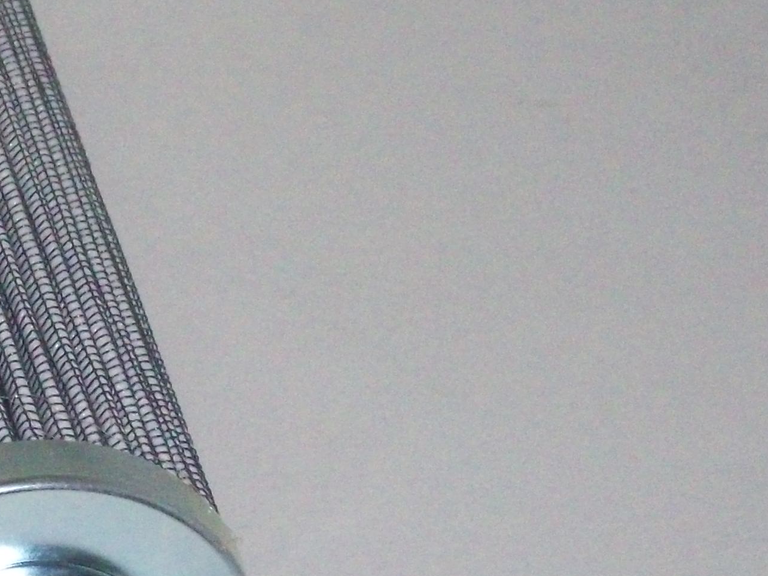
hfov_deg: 6.9
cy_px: 289
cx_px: -100
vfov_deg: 5.2
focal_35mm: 285
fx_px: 6323
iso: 400
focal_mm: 18.6
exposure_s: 1/90.2
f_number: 5.2
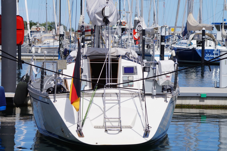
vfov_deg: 8.3
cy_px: 76
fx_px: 1040
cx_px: 114
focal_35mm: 165
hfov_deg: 12.5
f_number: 9
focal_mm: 110
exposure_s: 1/400
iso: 100
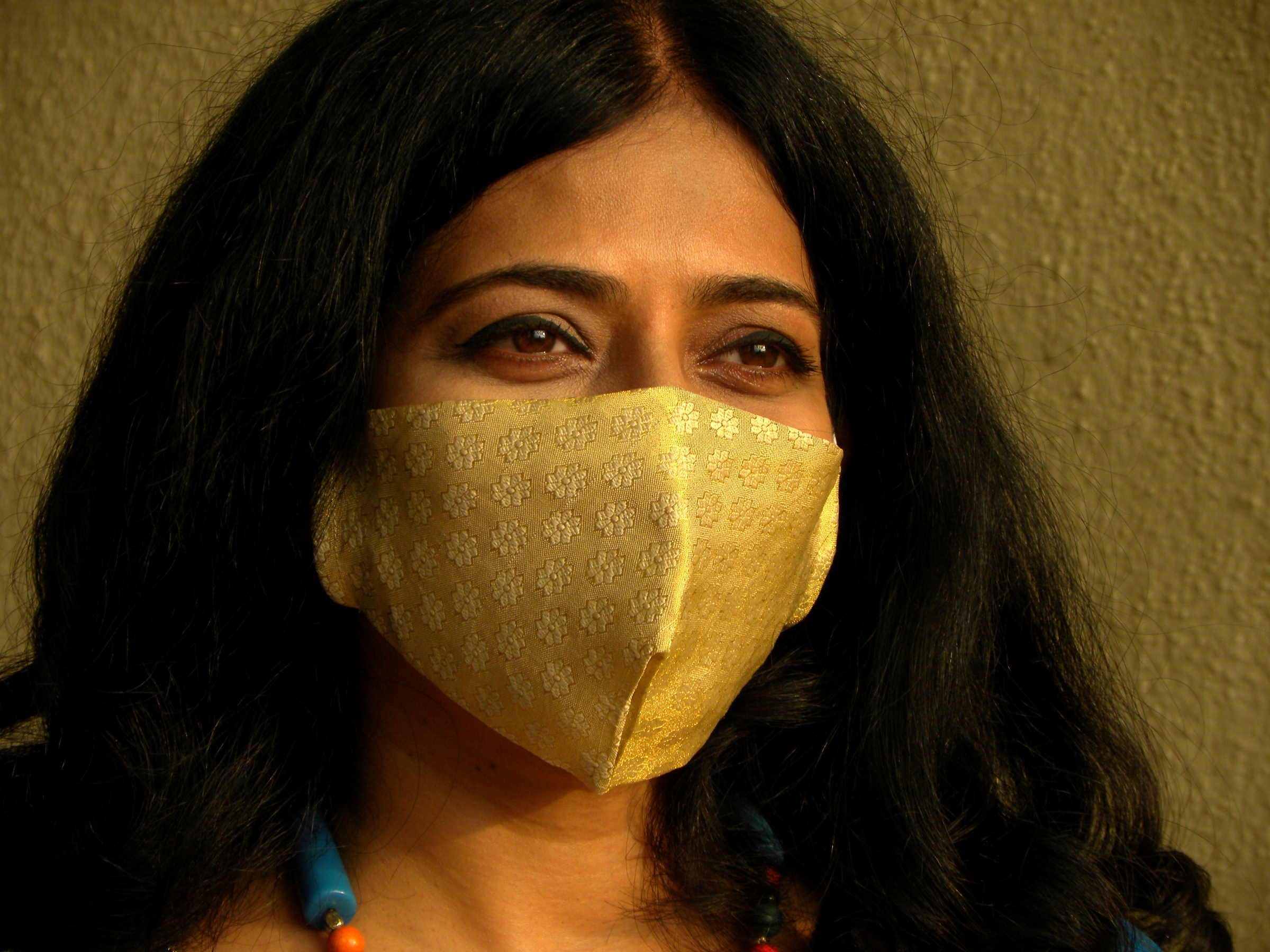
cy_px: 476
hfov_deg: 8.0
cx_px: 635
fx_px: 9062
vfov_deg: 6.0
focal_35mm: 247
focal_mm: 44
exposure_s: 1/151
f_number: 5
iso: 64
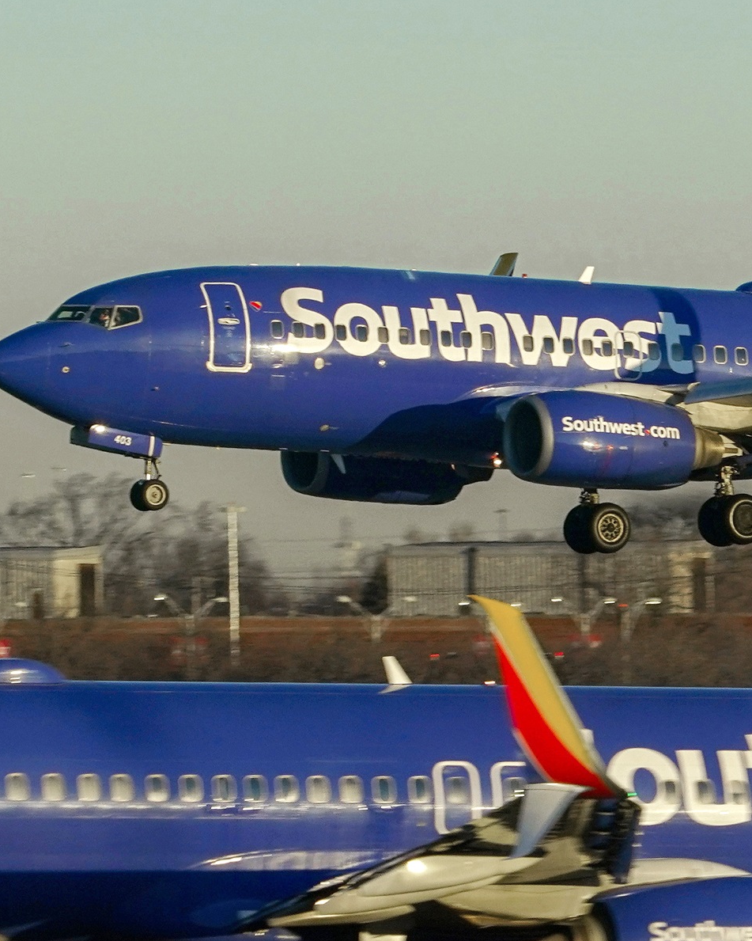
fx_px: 10100
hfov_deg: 4.3
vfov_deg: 5.3
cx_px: 628
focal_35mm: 363
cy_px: 501
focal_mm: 200
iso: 640
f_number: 13
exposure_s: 1/250
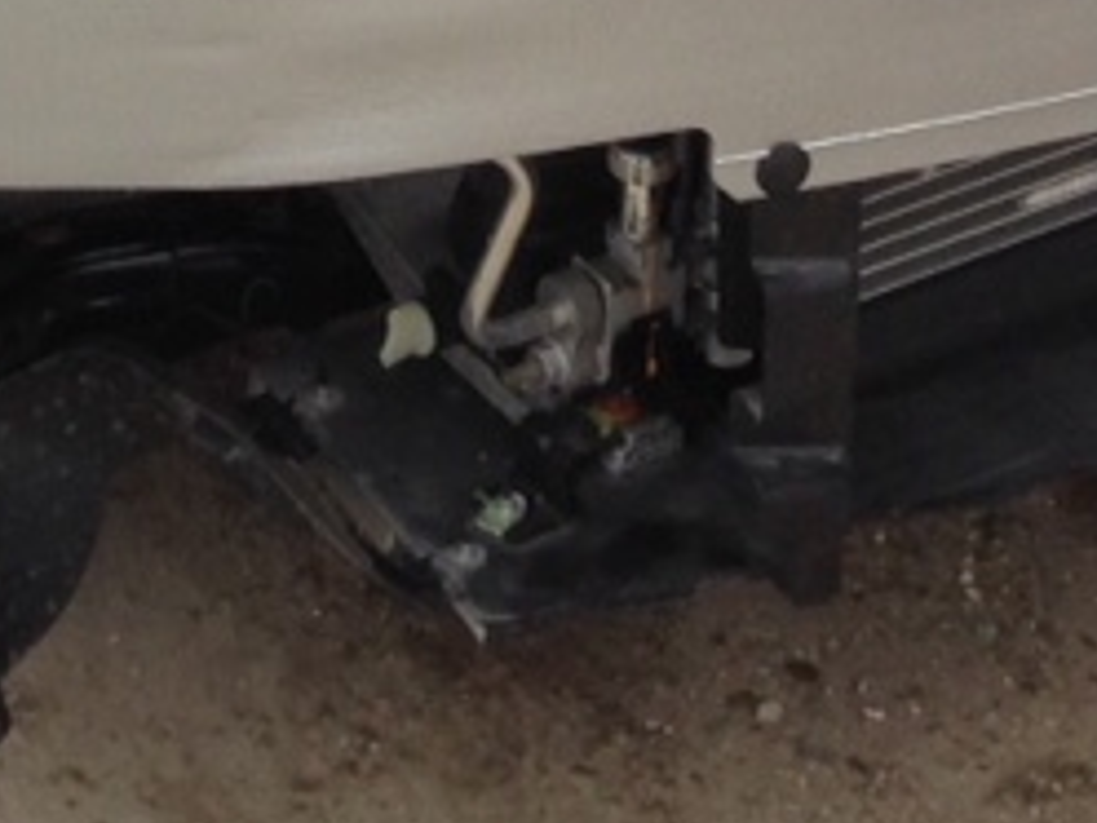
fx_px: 5387
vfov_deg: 8.1
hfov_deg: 11.6
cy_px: -1128
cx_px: 150
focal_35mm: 170
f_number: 2.4
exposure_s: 1/821
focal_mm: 4.12
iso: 50
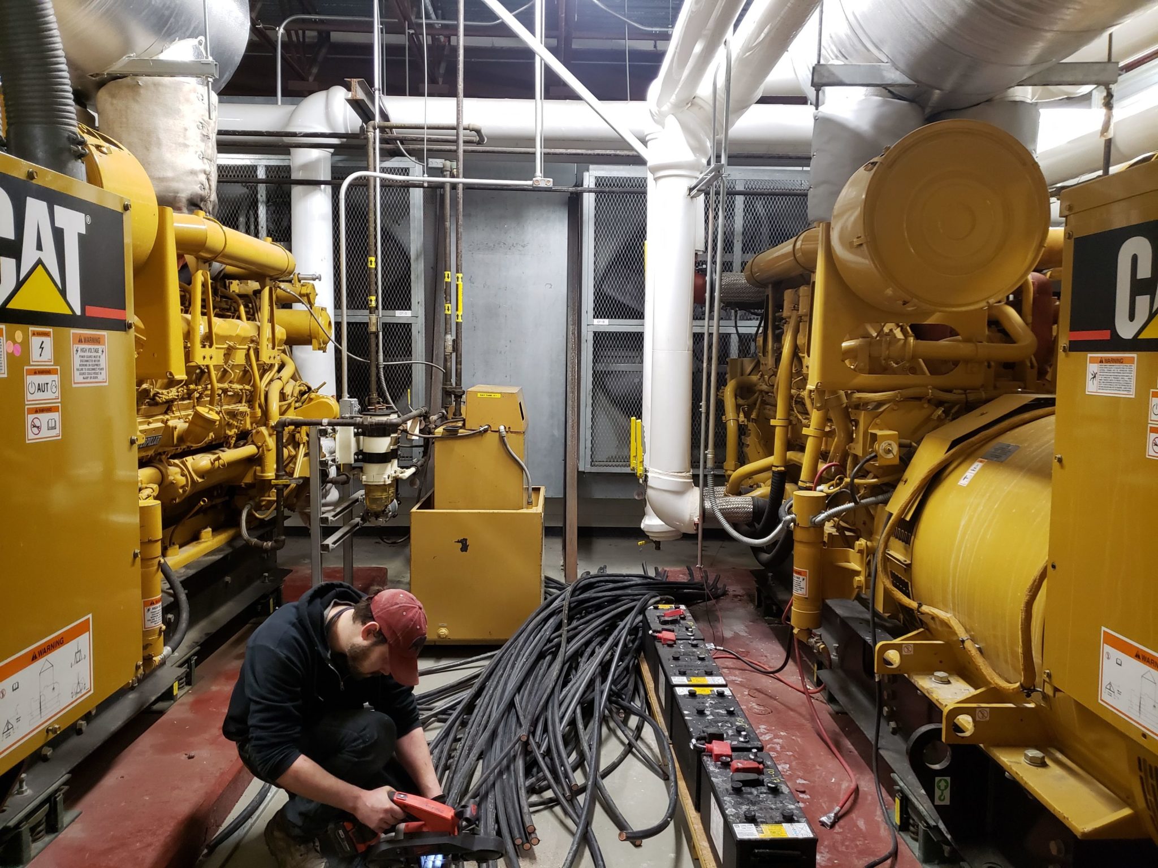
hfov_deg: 67.3
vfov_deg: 53.1
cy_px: 434
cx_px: 579
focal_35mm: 26
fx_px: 870
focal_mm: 4.3
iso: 250
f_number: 1.5
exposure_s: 1/17
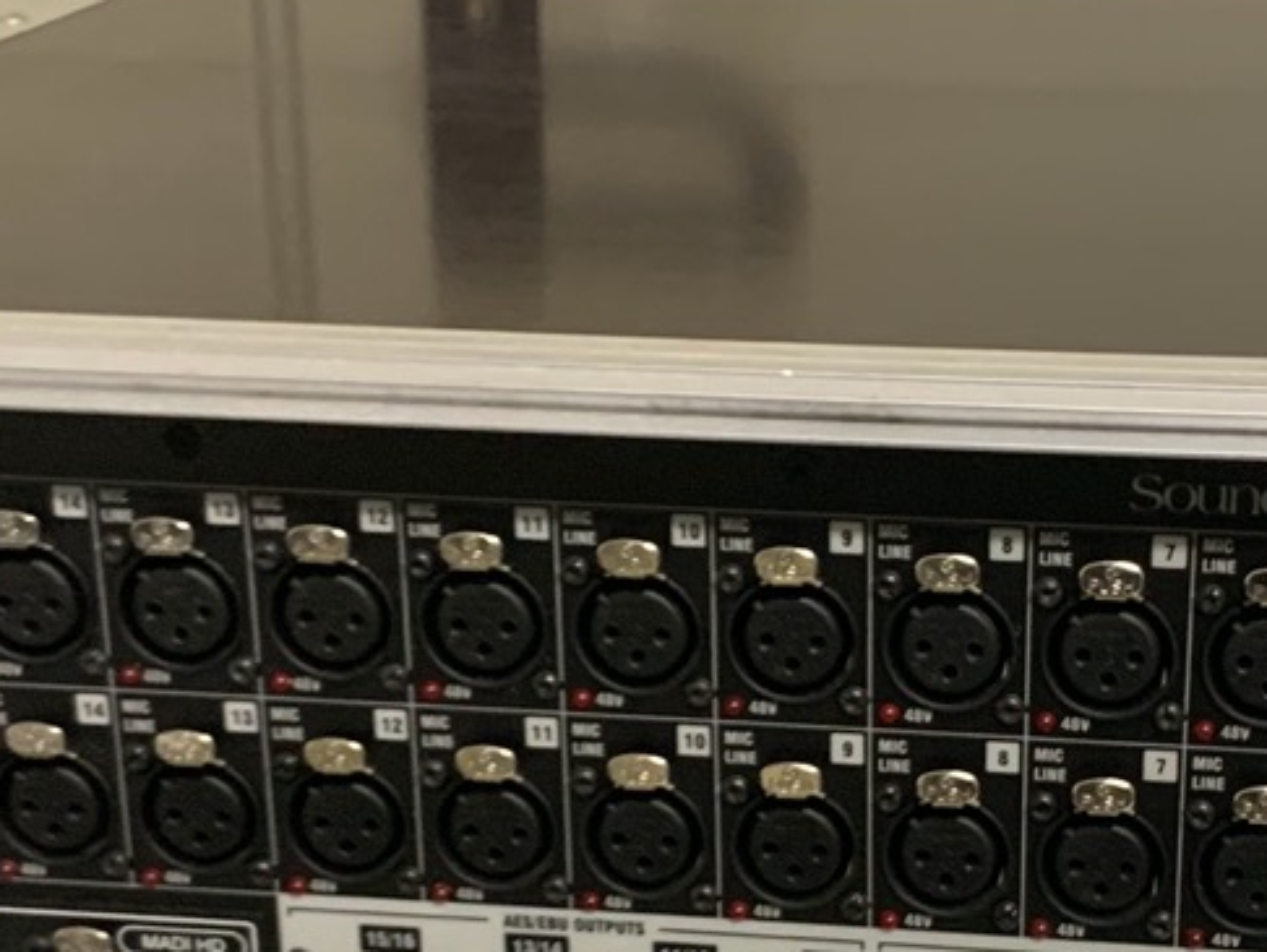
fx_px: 2820
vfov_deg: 18.9
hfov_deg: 25.1
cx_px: 889
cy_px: 796
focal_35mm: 77
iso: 250
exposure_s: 1/33
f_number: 1.8
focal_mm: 4.25
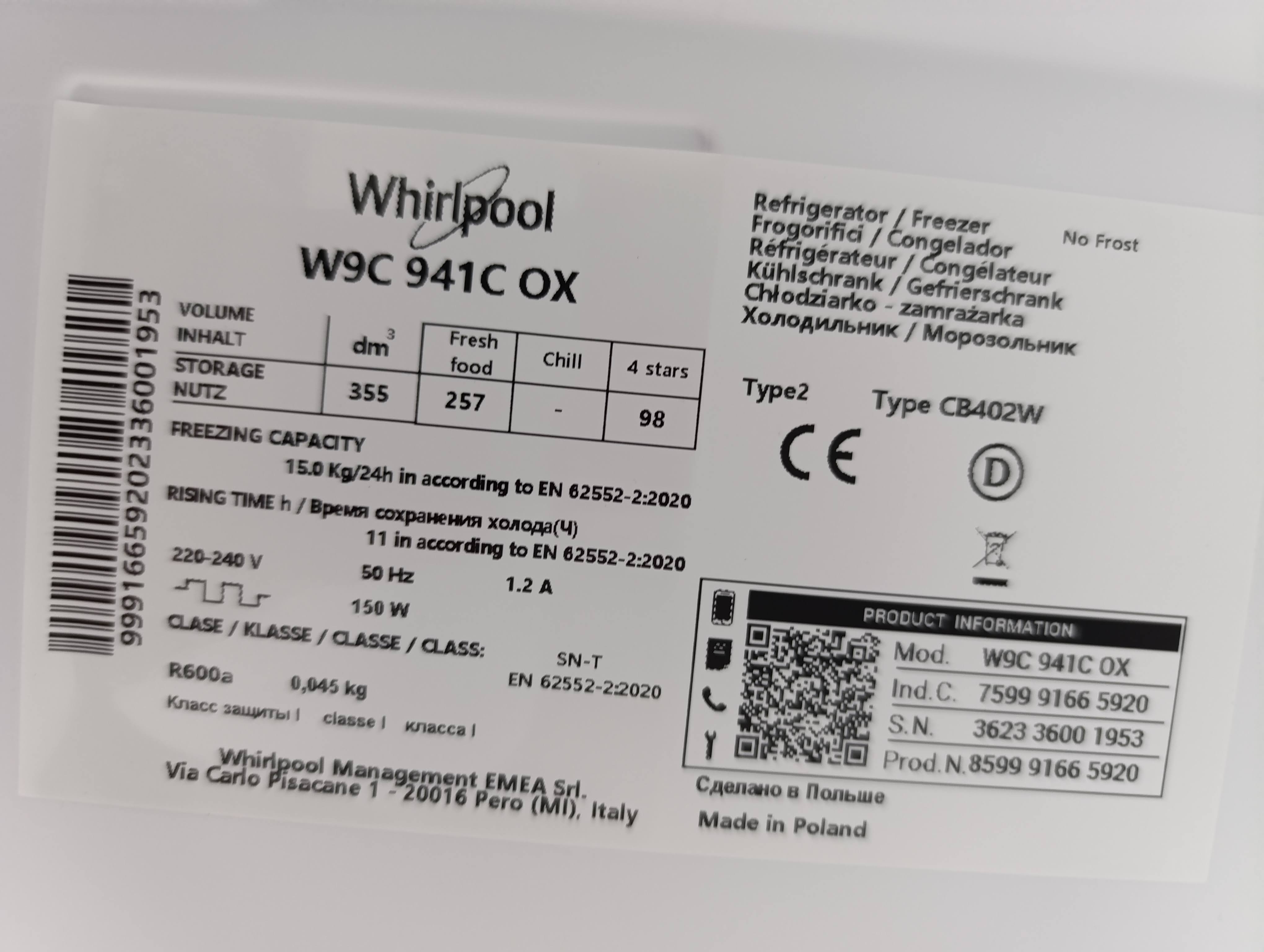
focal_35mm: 23
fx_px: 841
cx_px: 632
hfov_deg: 73.8
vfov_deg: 59.0
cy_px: 476
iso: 1000
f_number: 1.6
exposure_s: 1/50
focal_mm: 6.14
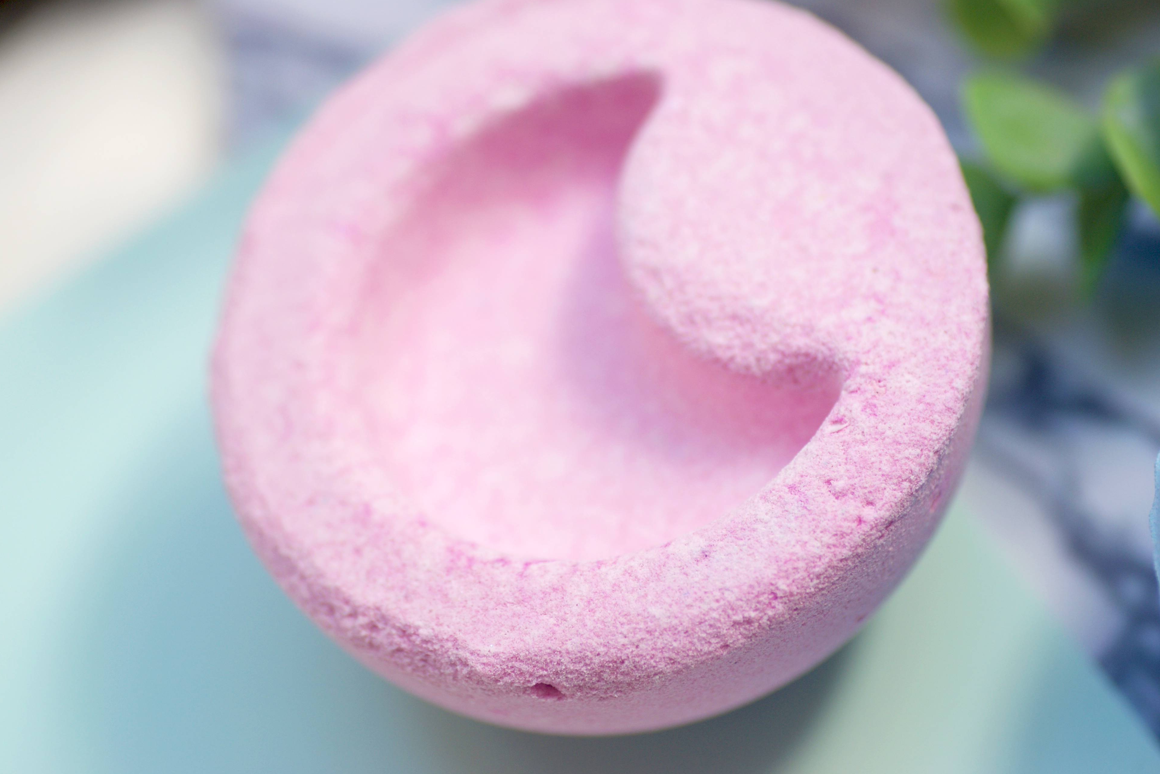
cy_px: 389
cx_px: 577
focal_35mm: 136
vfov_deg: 10.1
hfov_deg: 15.1
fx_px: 4382
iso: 125
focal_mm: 90
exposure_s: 1/160
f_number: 2.8
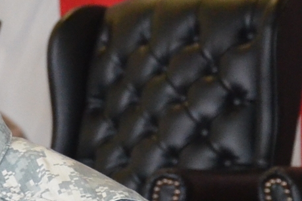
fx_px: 1939
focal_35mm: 231
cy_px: 312
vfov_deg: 5.9
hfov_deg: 8.7
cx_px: -166
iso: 1800
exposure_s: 1/60
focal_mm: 35
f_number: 4.5
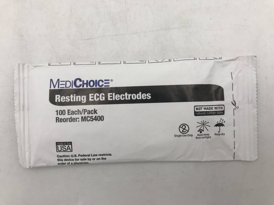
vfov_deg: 49.7
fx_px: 222
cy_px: 102
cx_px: 137
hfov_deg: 63.4
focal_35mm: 28
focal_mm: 3.99
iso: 20
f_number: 1.8
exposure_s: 1/192
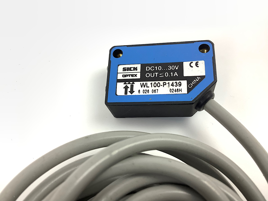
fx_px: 240
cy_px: 100
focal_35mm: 31
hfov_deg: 58.3
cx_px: 134
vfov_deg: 45.4
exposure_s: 1/50
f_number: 2.4
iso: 100
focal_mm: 3.3
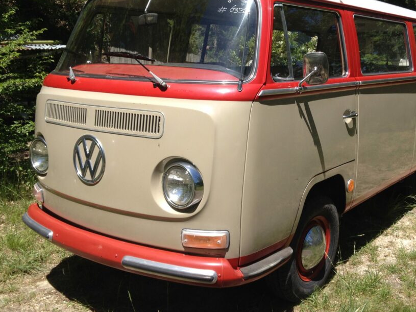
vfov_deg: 32.8
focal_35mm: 44
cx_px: 249
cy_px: 134
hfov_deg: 42.7
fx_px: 529
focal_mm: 4.28
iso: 50
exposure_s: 1/1227
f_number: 2.4
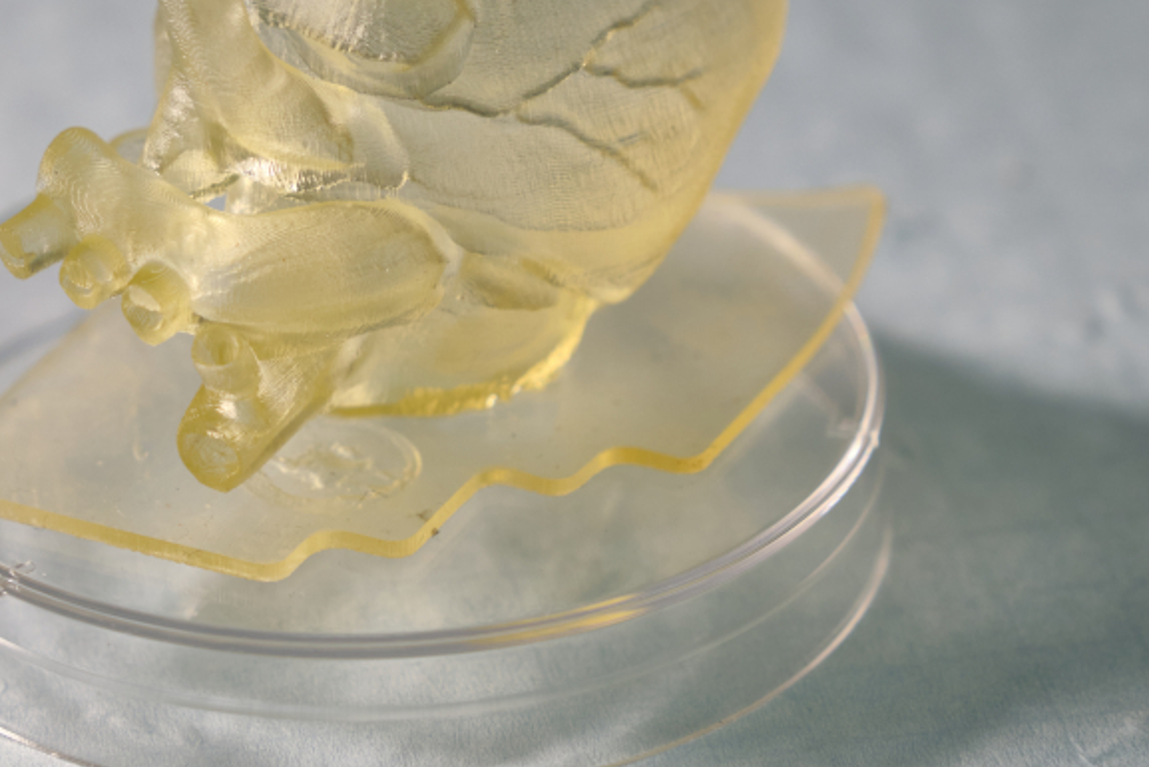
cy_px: 210
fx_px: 6640
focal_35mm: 208
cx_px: 408
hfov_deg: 9.9
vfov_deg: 6.6
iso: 400
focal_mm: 80
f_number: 5.6
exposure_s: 1/70
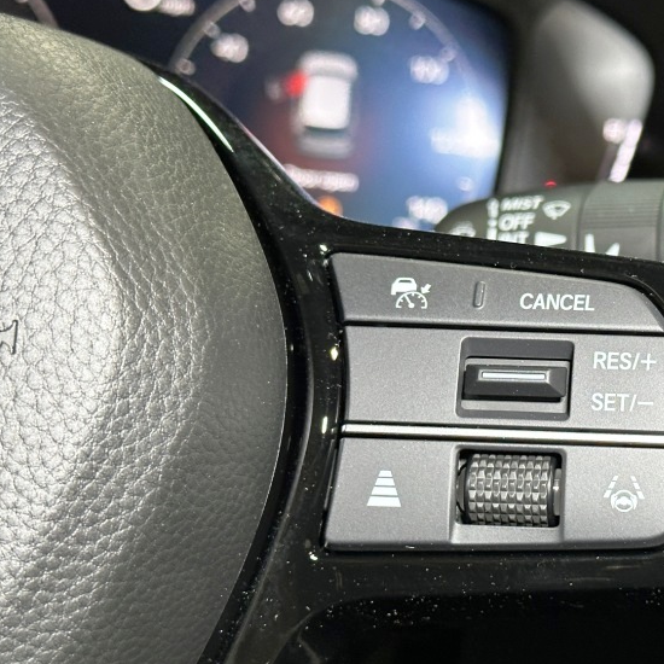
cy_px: 397
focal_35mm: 79
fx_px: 1714
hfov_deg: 21.6
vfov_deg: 21.9
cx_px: 537
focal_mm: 6.86
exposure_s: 1/40
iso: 400
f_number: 1.78
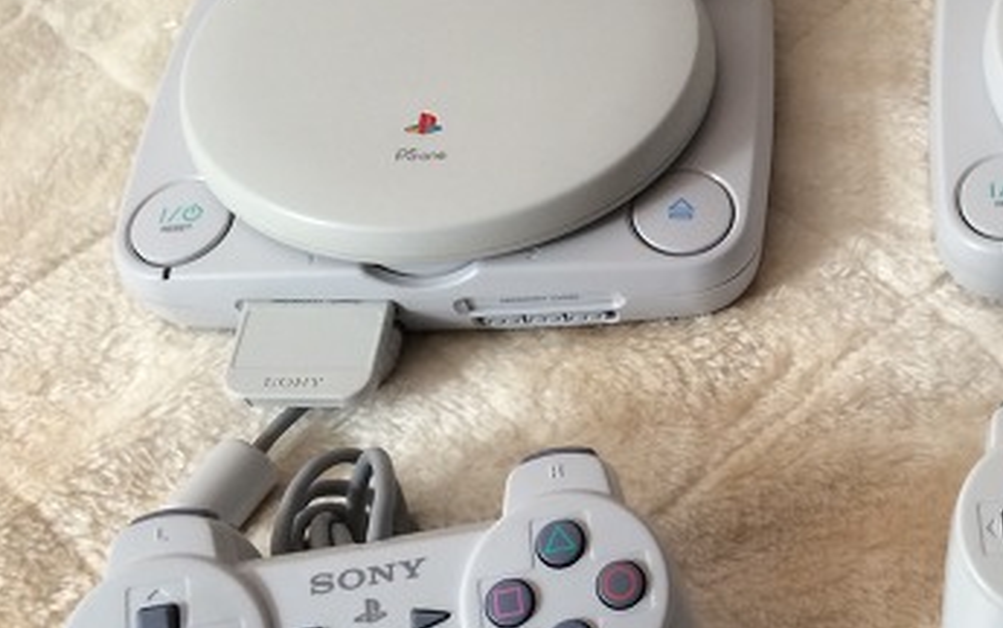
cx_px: 913
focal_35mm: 57
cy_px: 308
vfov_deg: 22.8
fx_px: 1559
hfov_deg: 33.7
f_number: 2.2
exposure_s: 1/30
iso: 50
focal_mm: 4.15
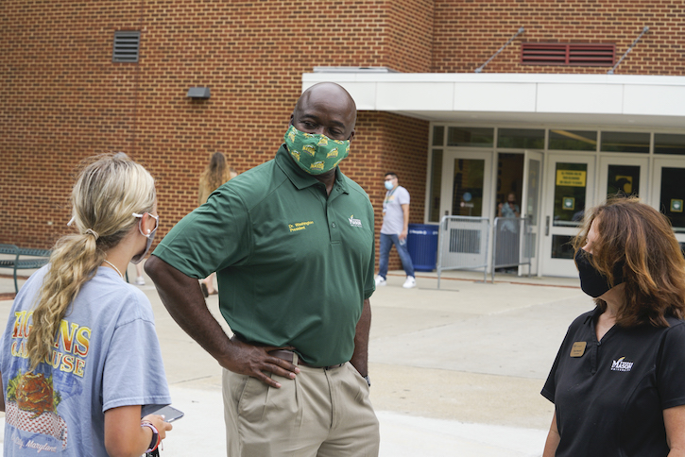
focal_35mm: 70
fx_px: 1332
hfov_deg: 28.8
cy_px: 228
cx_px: 342
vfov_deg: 19.5
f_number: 8
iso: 250
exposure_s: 1/250
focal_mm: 70
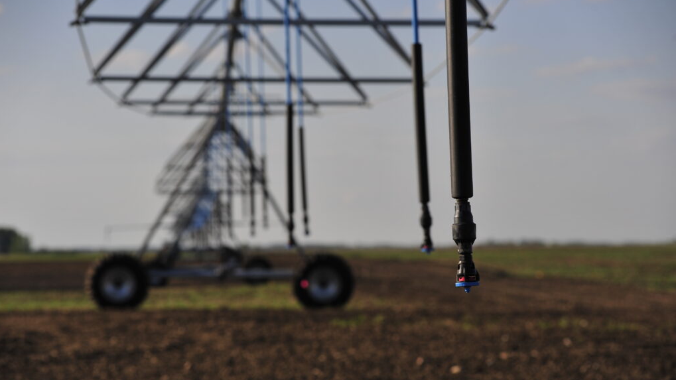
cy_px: 217
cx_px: 337
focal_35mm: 142
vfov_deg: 8.5
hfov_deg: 15.1
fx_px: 2545
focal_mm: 135
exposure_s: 1/2000
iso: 320
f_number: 6.3
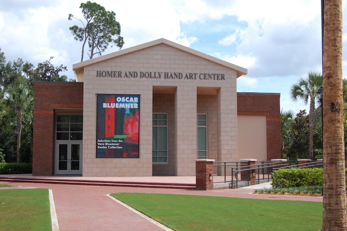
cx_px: 174
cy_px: 116
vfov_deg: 26.4
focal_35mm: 51
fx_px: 491
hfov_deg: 38.9
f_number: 14
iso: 1600
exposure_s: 1/800
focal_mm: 34
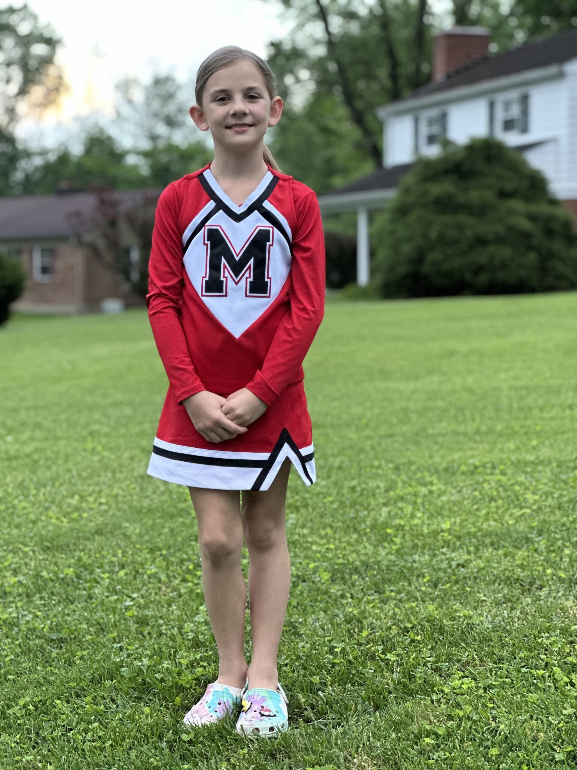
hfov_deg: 19.1
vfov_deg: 25.3
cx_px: 288
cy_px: 385
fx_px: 1711
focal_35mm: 77
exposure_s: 1/40
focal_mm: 9
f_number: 2.8
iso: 250
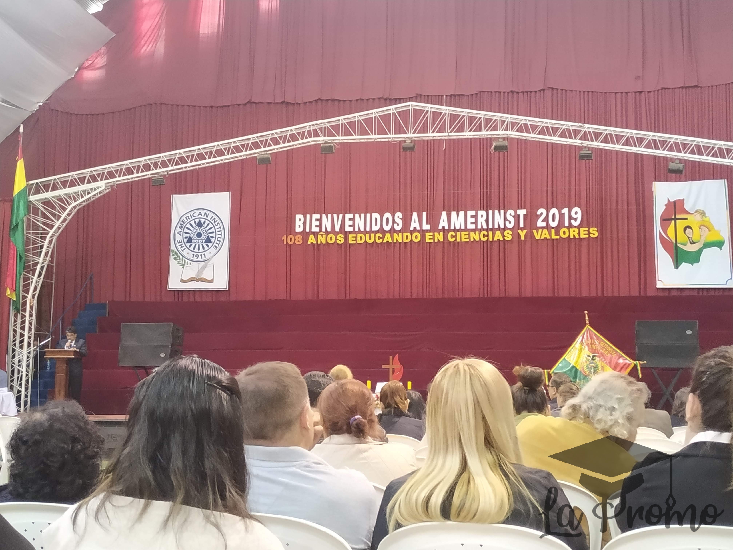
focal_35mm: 24
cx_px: 366
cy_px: 275
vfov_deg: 56.8
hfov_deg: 71.6
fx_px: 508
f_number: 1.9
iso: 800
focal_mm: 3.94
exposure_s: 1/17
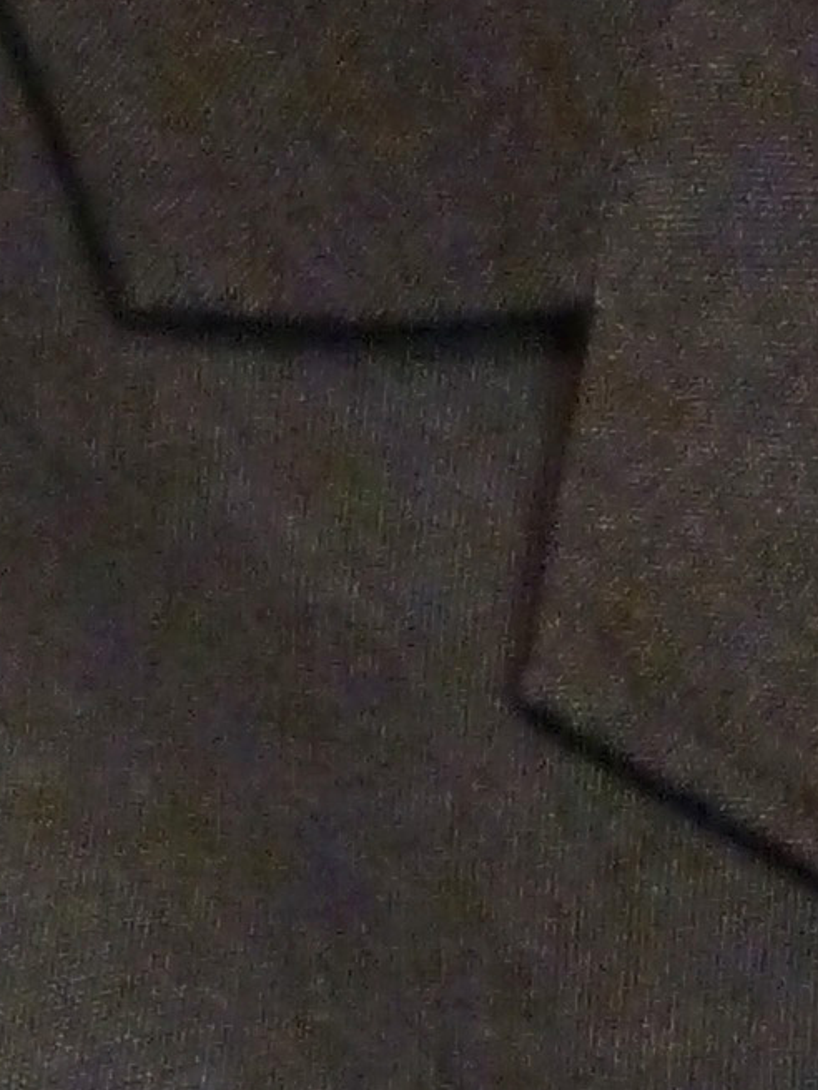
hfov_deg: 1.9
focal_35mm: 780
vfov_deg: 2.5
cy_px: -1258
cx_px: 1325
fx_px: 24576
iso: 800
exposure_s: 1/20
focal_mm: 21
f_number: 4.4
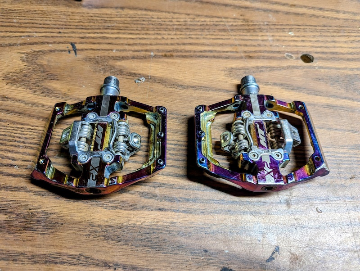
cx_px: 180
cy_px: 136
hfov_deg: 71.5
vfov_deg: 56.9
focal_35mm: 24
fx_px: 250
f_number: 1.85
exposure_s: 1/60
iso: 133
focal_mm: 6.81
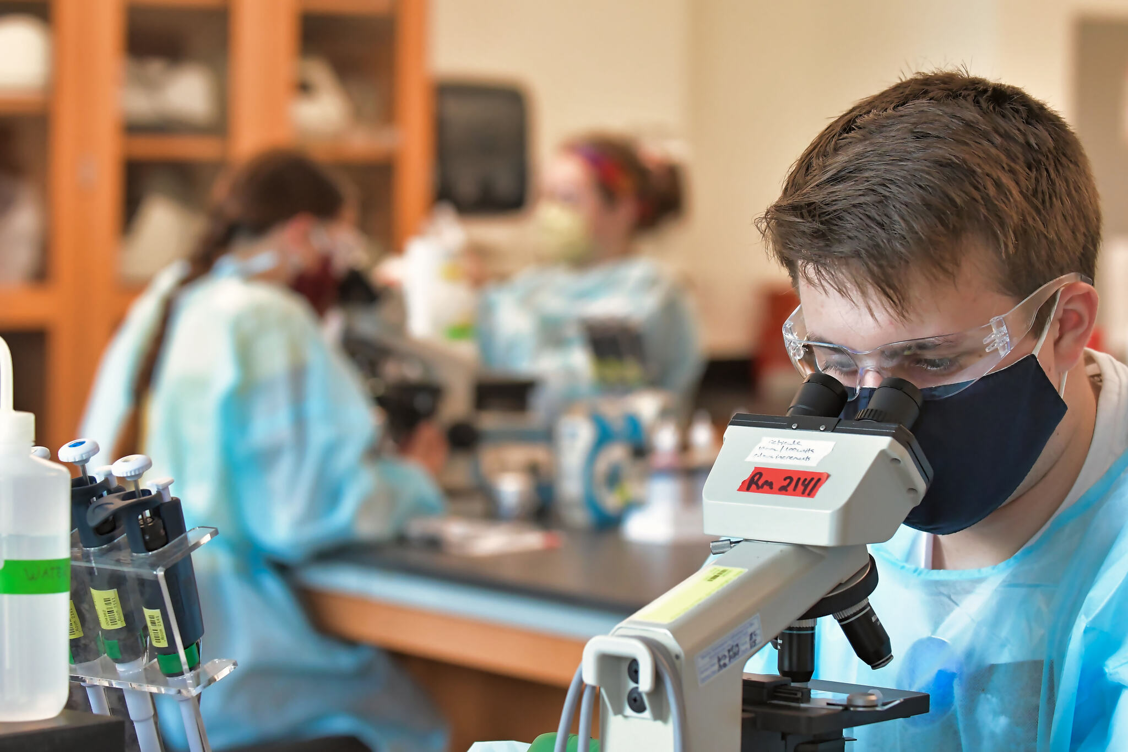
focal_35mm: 105
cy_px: 376
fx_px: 3289
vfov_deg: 13.0
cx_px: 564
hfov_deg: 19.5
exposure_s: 1/250
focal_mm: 70
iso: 4000
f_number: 4
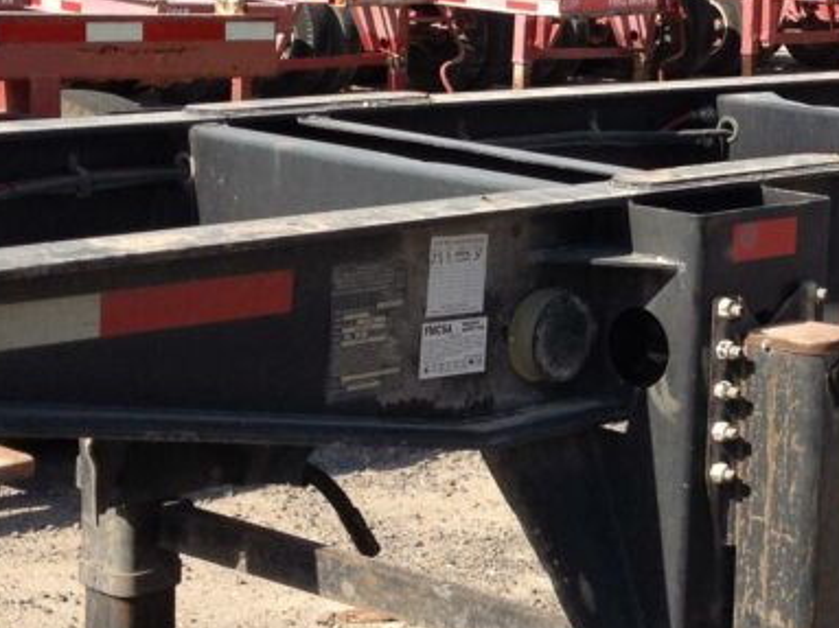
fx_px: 2835
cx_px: 725
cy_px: 269
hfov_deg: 16.6
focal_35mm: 117
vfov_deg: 12.7
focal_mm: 4.28
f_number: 2.4
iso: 64
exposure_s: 1/1082
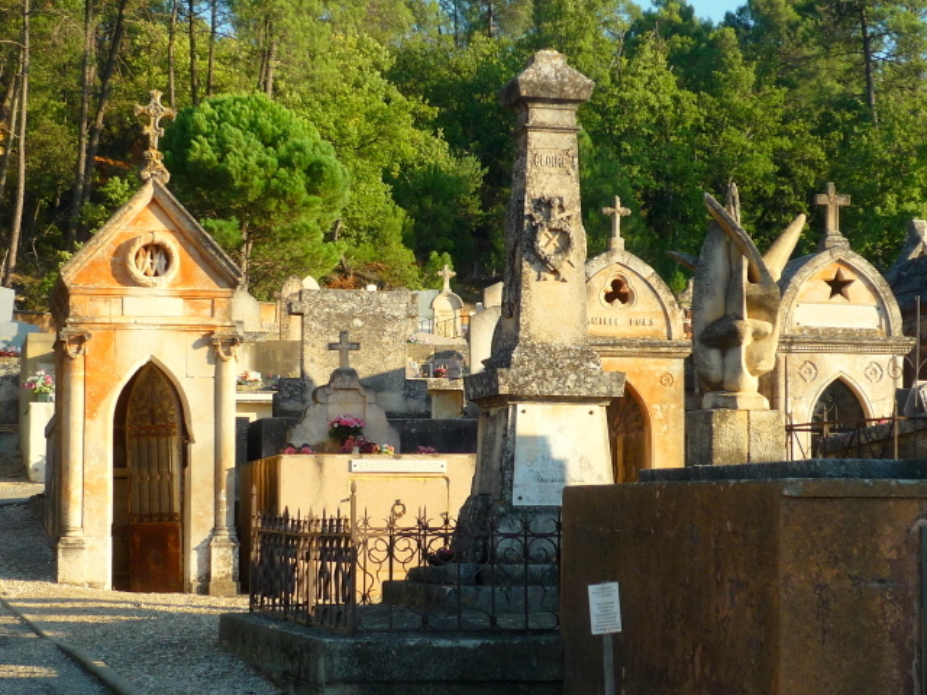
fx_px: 1982
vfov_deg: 19.9
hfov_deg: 26.3
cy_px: 348
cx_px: 464
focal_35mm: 74
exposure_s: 1/320
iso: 100
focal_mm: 9.6
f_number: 3.5
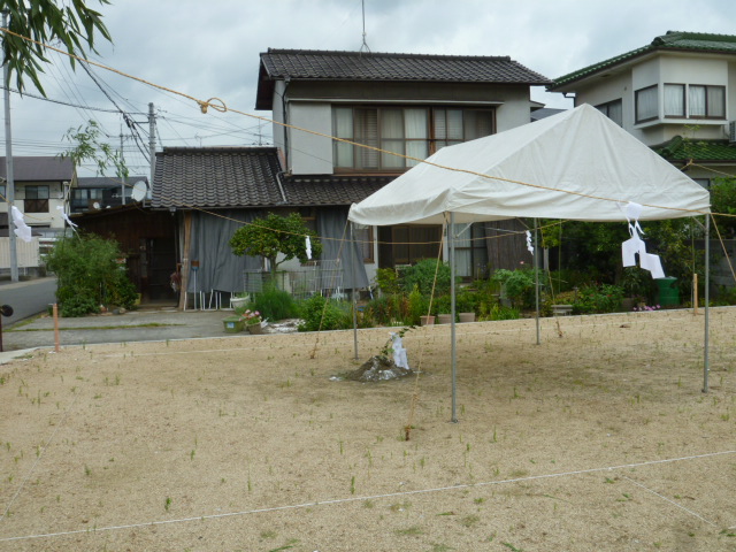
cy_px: 276
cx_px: 368
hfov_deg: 51.4
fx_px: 765
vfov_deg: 39.7
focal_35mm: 36
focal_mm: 6.3
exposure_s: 1/400
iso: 80
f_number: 4.5
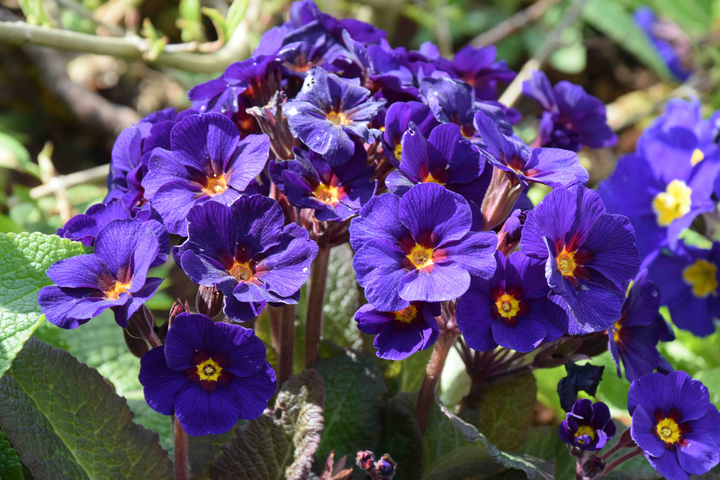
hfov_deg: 13.0
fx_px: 3150
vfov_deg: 8.7
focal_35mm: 158
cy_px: 240
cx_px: 360
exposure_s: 1/250
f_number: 9
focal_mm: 105
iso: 800
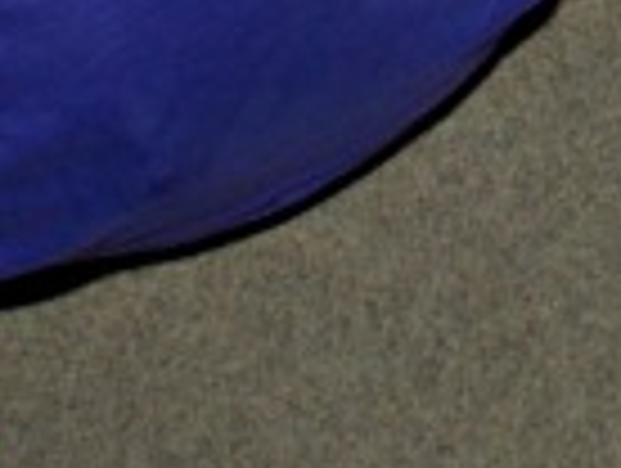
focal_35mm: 188
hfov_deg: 9.8
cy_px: -884
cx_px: 1188
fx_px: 3379
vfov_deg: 7.1
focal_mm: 18
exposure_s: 1/60
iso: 200
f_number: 3.5
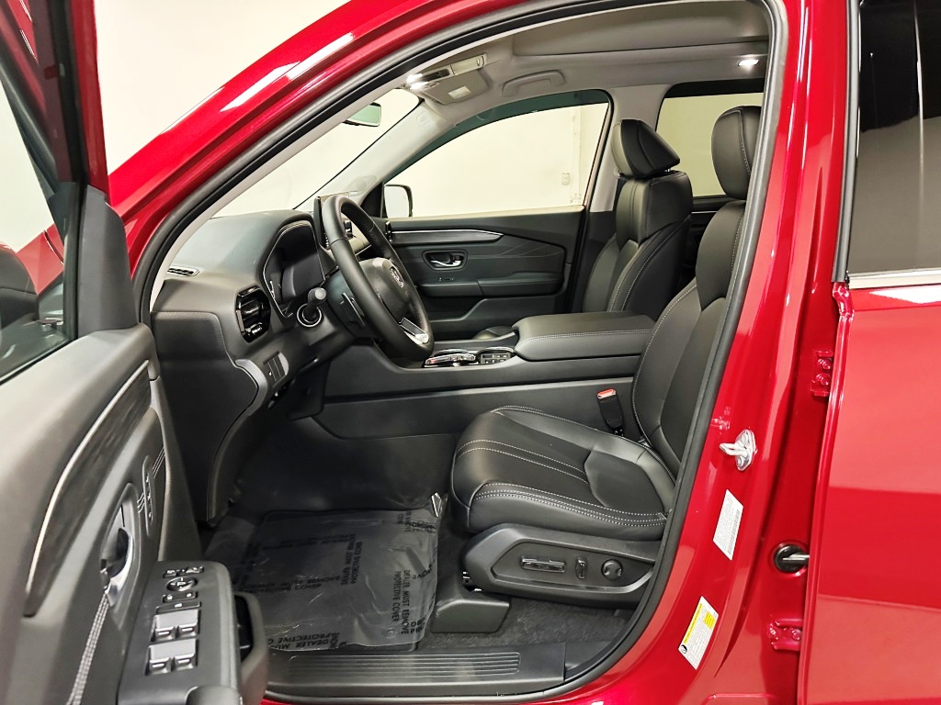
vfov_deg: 56.8
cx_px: 470
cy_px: 352
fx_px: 652
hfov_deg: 71.6
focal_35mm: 24
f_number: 1.78
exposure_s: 1/40
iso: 1000
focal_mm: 6.86
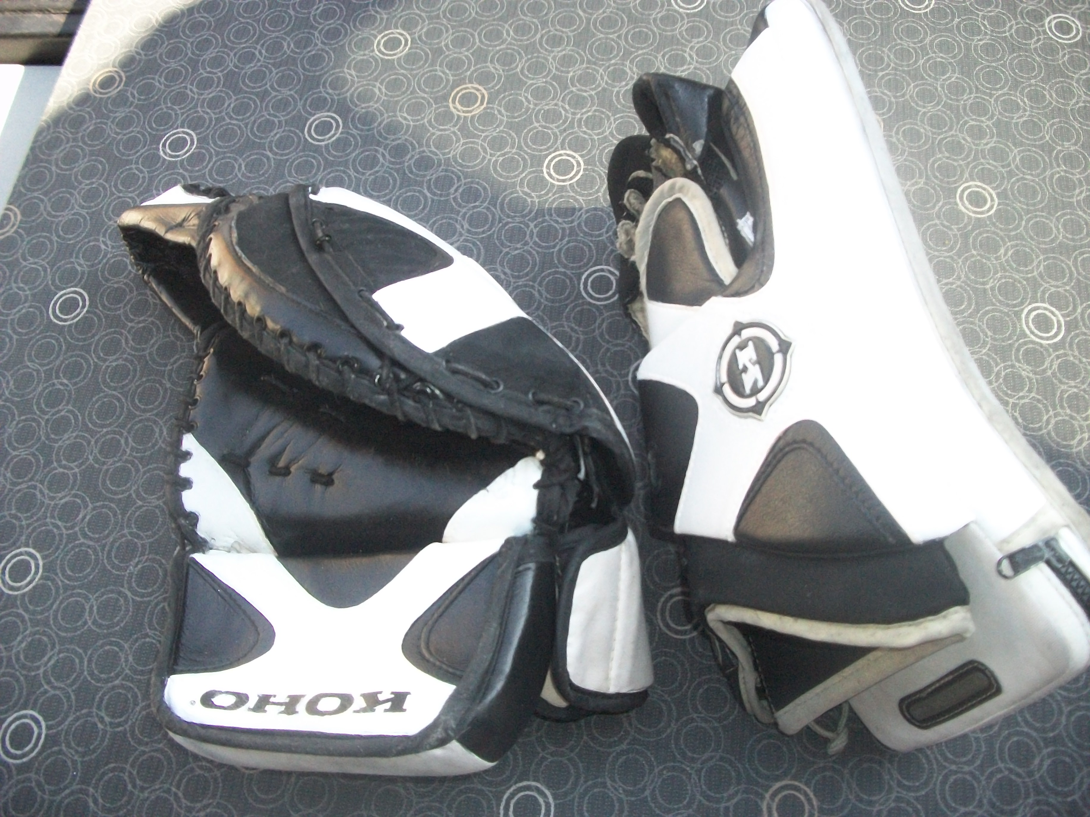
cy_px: 408
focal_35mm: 32
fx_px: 1008
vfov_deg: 44.2
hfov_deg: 56.8
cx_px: 545
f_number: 2.9
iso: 400
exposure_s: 1/500
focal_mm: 5.7
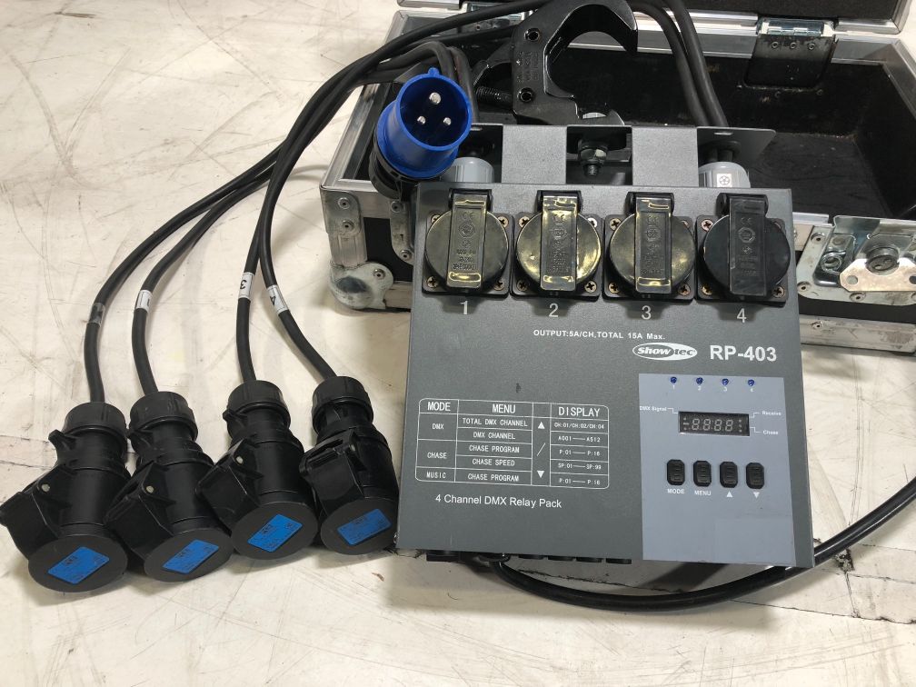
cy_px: 344
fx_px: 741
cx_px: 458
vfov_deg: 49.7
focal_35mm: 28
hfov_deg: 63.4
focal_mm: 3.99
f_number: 1.8
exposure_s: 1/30
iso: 32
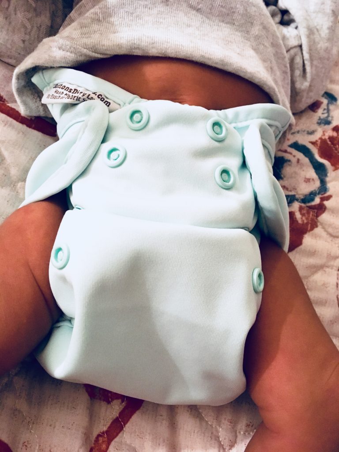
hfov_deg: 48.2
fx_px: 379
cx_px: 170
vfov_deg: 61.7
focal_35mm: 29
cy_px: 226
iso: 250
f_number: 2.2
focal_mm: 4.15
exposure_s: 1/15
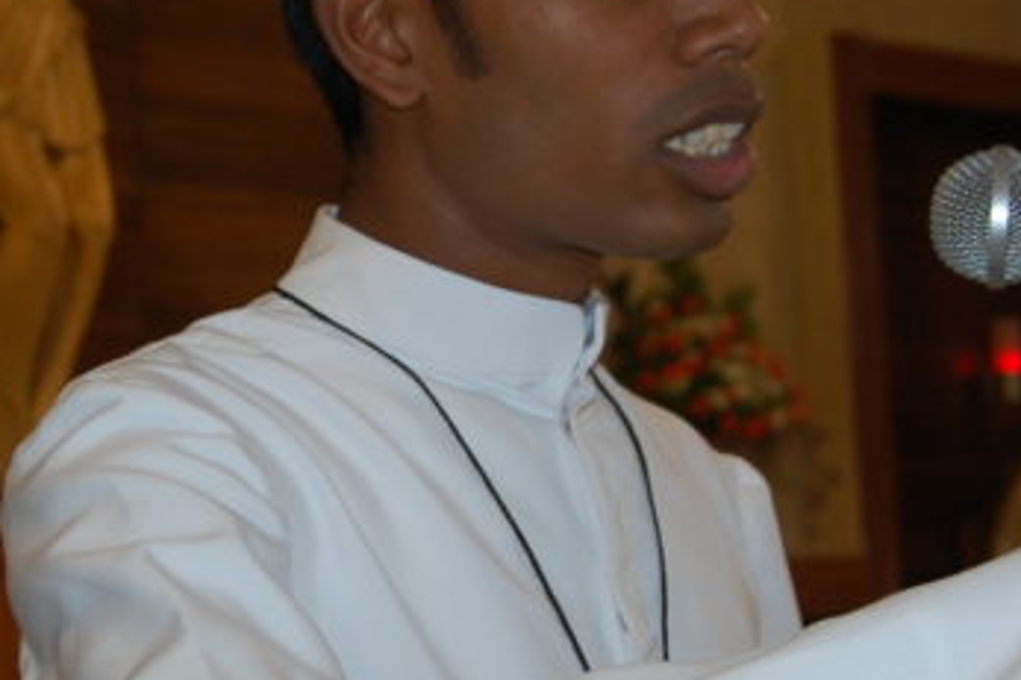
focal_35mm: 124
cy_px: 419
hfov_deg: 16.4
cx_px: 200
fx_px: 3515
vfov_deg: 11.0
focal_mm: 28
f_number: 4.2
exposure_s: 1/60
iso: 400
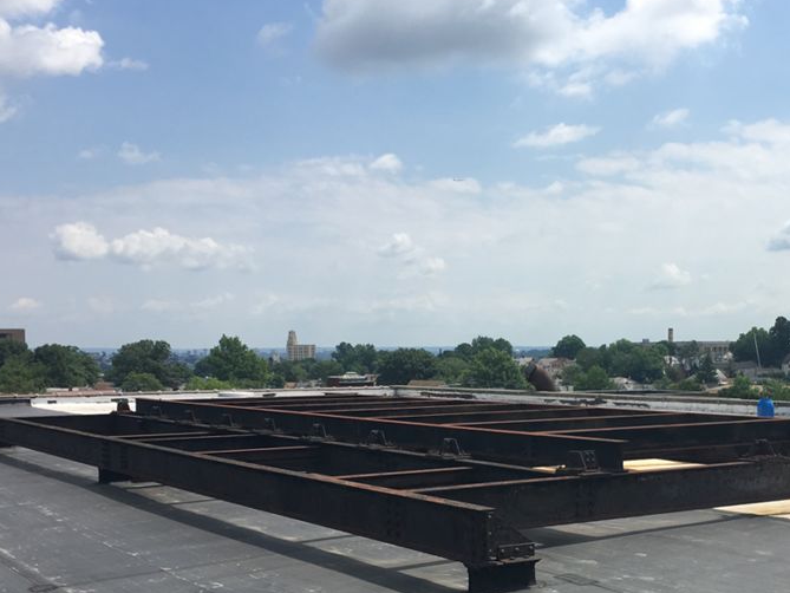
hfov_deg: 36.2
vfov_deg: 27.7
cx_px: 557
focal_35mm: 52
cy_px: 429
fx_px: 1187
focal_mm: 4.15
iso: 25
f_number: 2.2
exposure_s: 1/2747
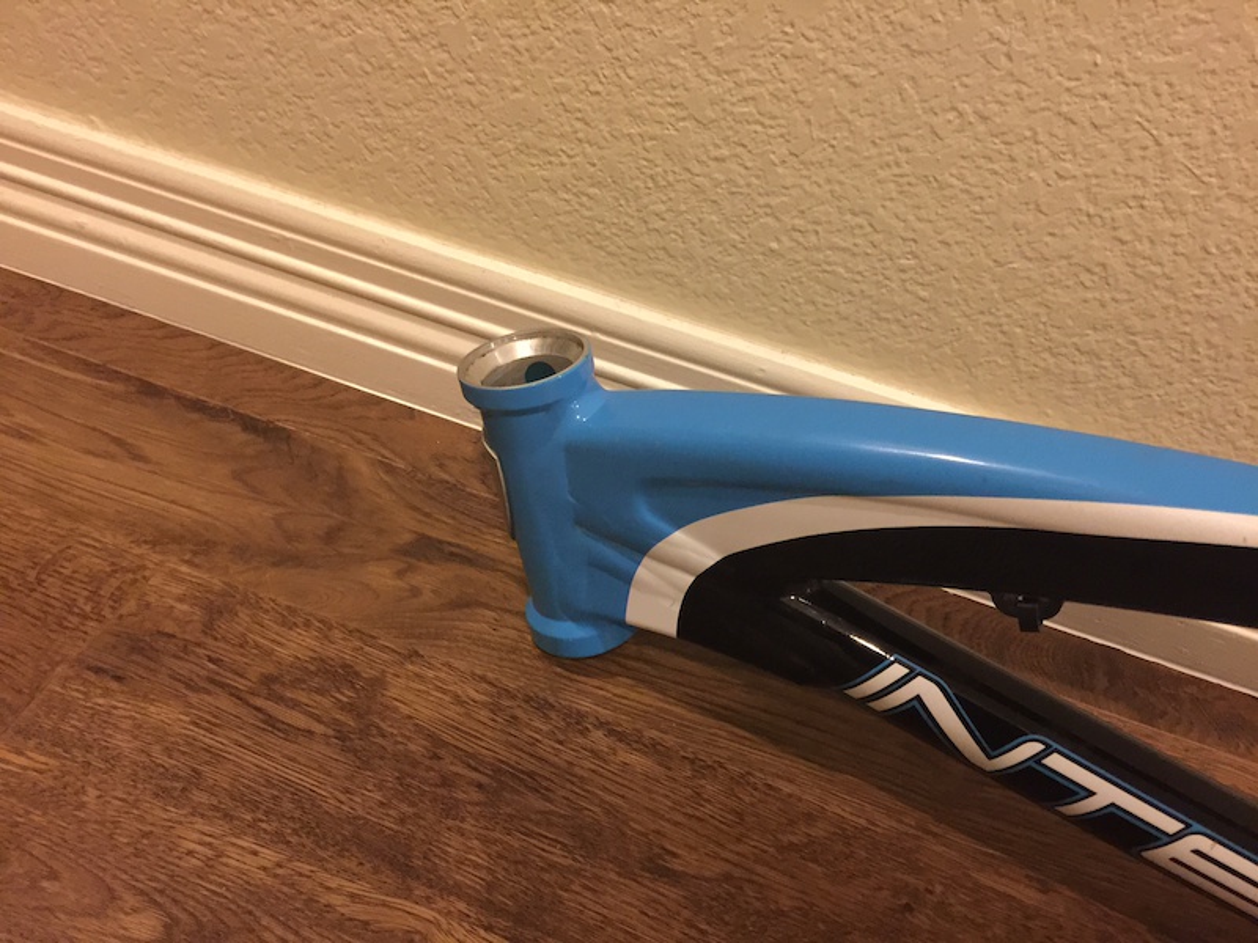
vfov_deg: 48.2
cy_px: 472
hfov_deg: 61.7
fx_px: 1054
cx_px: 629
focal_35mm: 29
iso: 125
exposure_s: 1/4
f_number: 2.2
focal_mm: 4.15
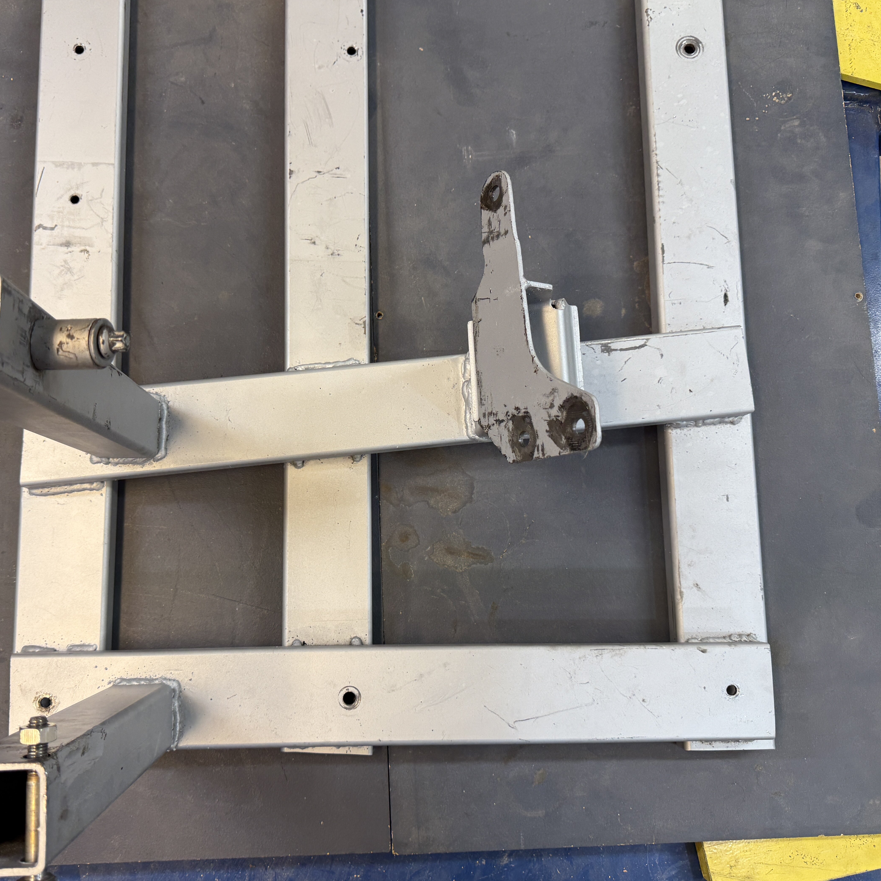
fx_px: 835
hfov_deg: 55.3
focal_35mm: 29
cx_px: 368
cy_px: 446
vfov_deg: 55.6
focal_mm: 6.76
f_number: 1.78
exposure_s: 1/120
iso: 125
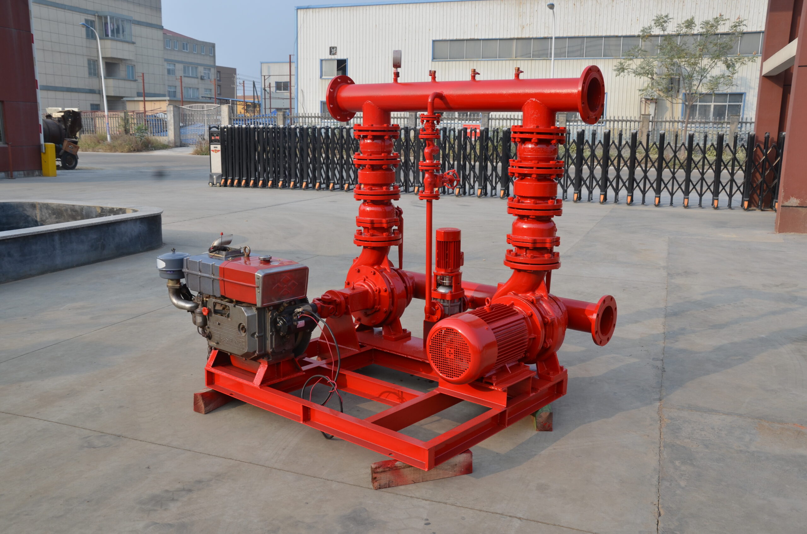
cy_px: 267
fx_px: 738
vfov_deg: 39.8
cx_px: 404
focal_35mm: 33
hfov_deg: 57.3
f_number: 8
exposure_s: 1/250
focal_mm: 22
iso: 180
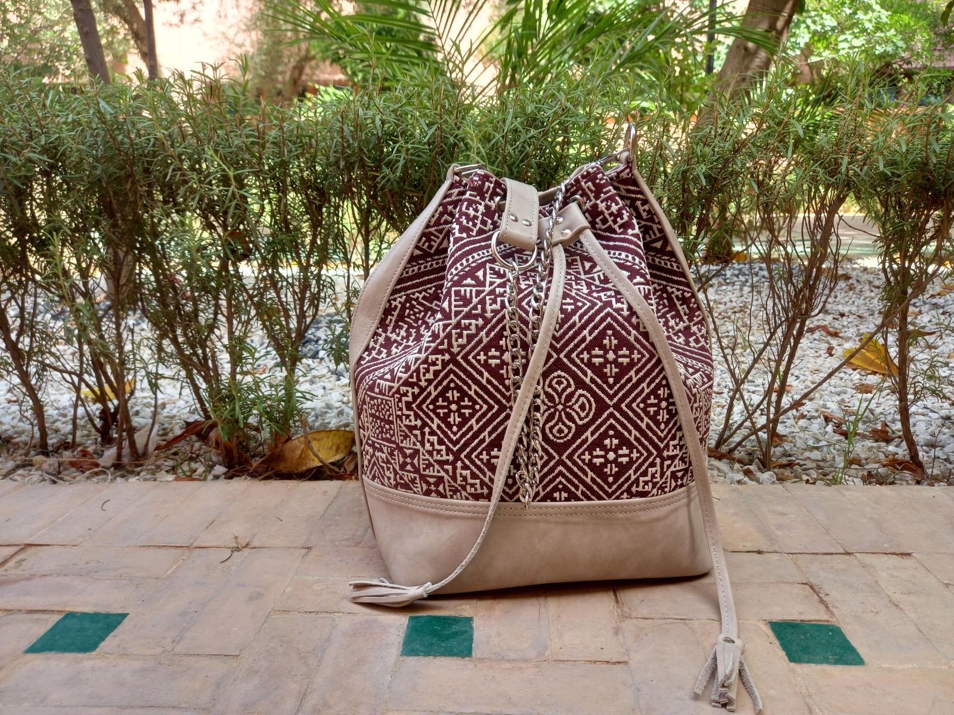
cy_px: 358
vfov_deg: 54.9
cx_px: 477
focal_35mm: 25
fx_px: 689
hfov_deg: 69.4
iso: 50
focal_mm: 4.6
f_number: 2
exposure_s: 1/120
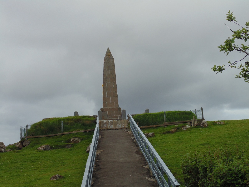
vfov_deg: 22.6
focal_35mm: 65
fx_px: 468
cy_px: 94
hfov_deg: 29.8
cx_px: 124
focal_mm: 11.7
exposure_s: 1/500
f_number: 4.1
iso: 80
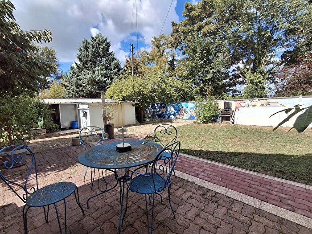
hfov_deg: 94.5
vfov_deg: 78.1
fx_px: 144
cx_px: 156
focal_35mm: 16
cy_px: 117
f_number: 2.2
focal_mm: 1.64
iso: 40
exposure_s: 1/1748
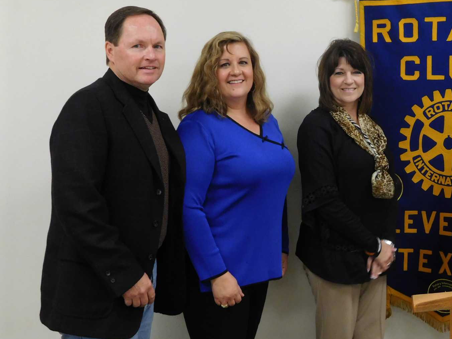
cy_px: 119
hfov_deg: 35.6
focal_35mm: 53
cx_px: 321
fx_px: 692
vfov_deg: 27.4
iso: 280
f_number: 3.8
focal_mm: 6.2
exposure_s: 1/30
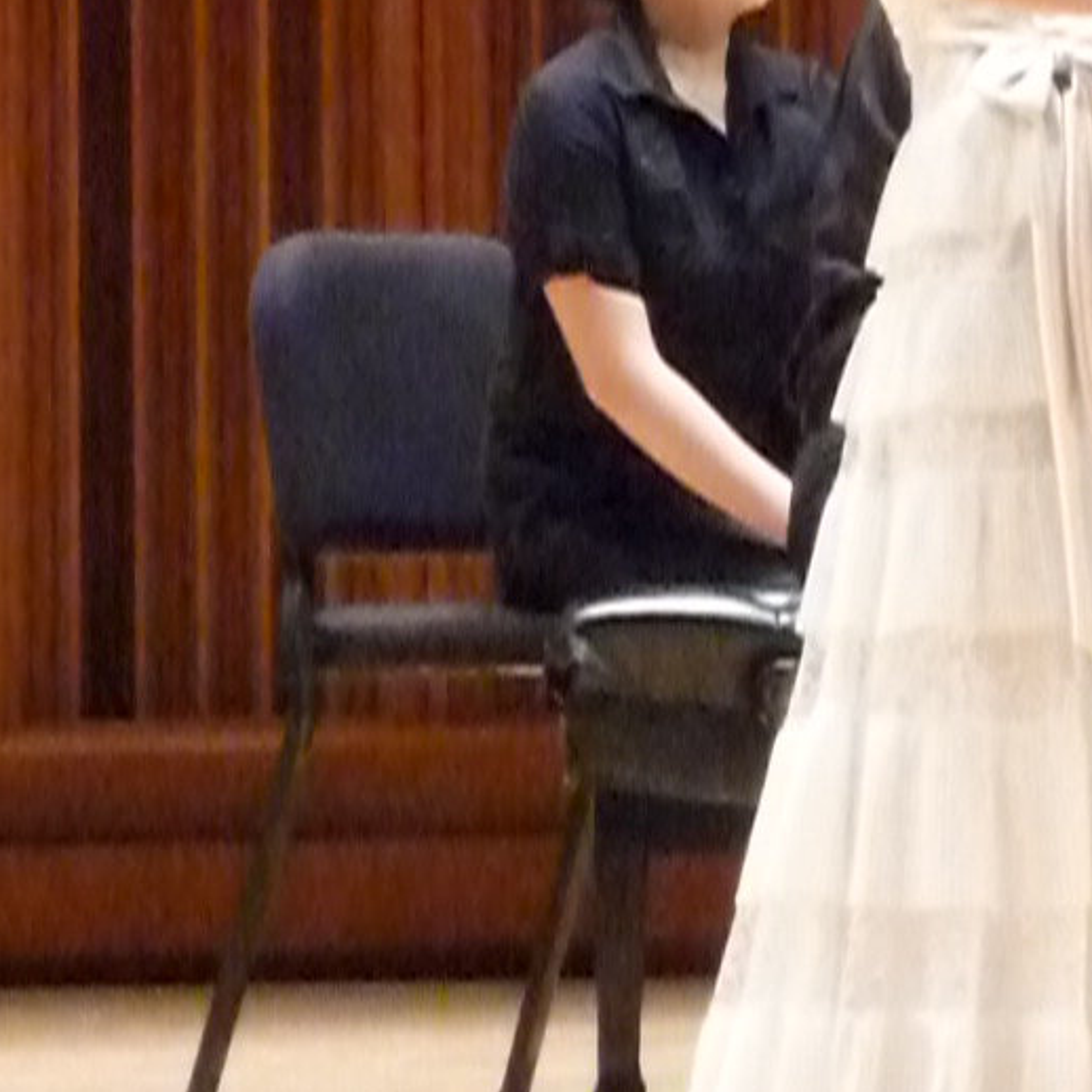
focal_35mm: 385
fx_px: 13741
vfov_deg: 4.5
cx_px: 1225
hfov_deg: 4.5
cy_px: -44
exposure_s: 1/60
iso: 2000
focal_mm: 24.1
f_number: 4.8
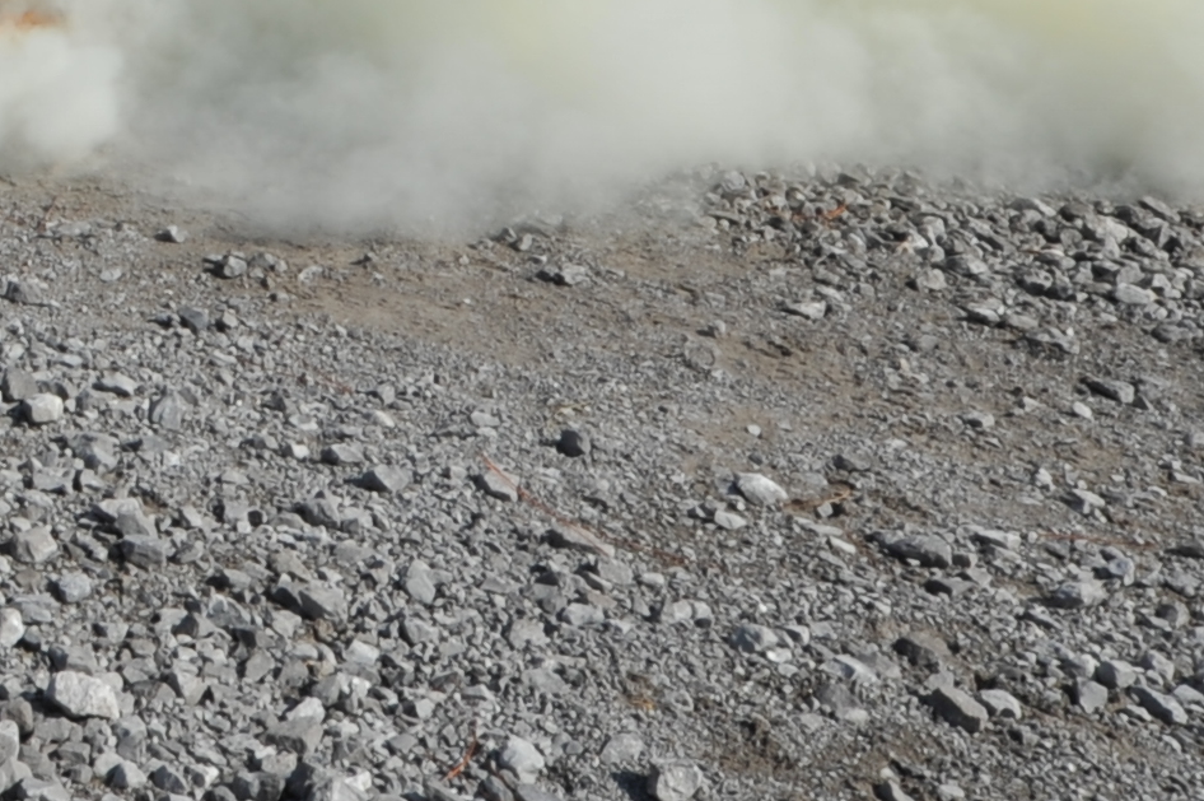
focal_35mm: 63
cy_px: -562
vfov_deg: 18.0
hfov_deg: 28.0
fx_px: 2105
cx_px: -232
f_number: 22
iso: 200
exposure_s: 1/125
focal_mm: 14
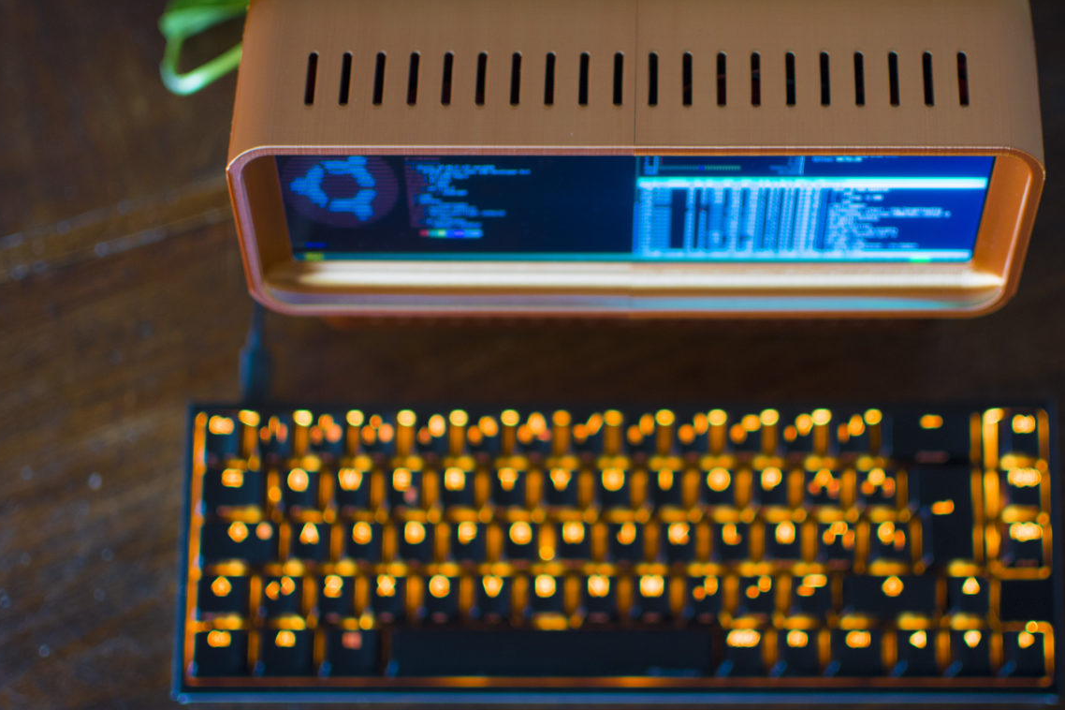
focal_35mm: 65
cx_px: 645
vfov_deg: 21.0
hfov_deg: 31.0
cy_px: 323
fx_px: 1911
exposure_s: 1/6
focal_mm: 35
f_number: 1.8
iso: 250
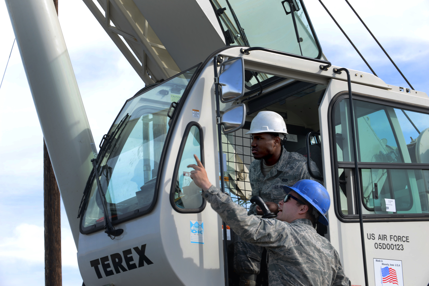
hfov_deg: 22.6
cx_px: 214
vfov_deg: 15.2
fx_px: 1073
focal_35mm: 90
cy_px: 143
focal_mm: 90
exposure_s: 1/30
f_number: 13
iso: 80
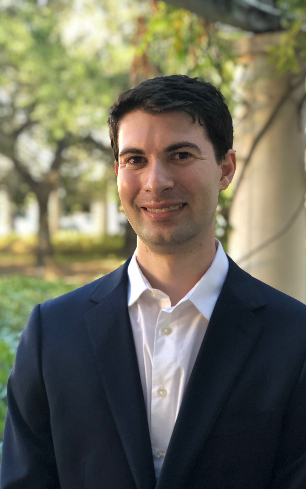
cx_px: 165
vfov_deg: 33.5
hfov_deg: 21.3
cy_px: 246
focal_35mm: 61
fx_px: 814
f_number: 2.8
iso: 40
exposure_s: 1/30
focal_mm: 6.6
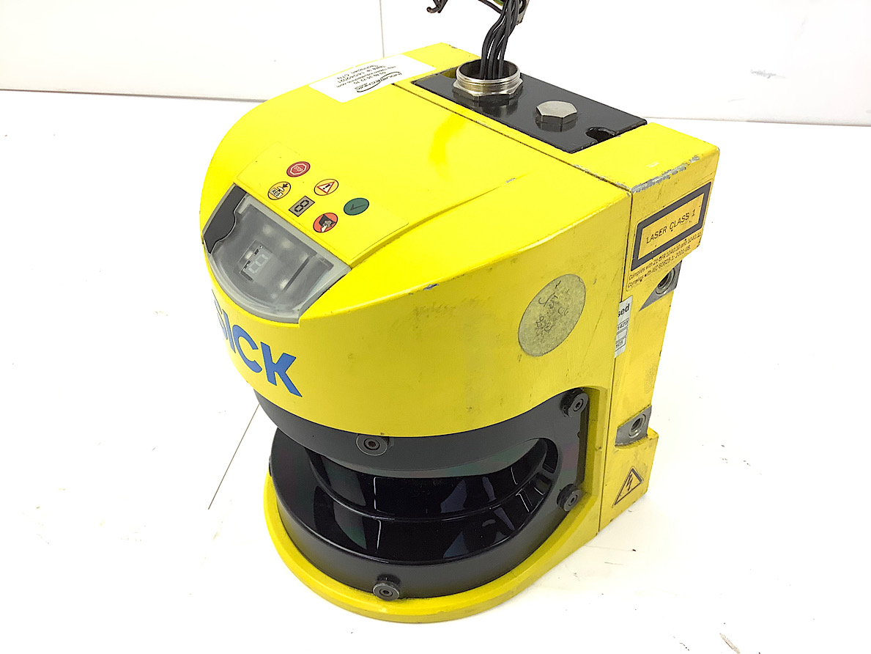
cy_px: 327
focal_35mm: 31
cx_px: 436
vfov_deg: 45.4
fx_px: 780
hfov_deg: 58.3
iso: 64
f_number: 2.4
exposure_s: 1/50
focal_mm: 3.3
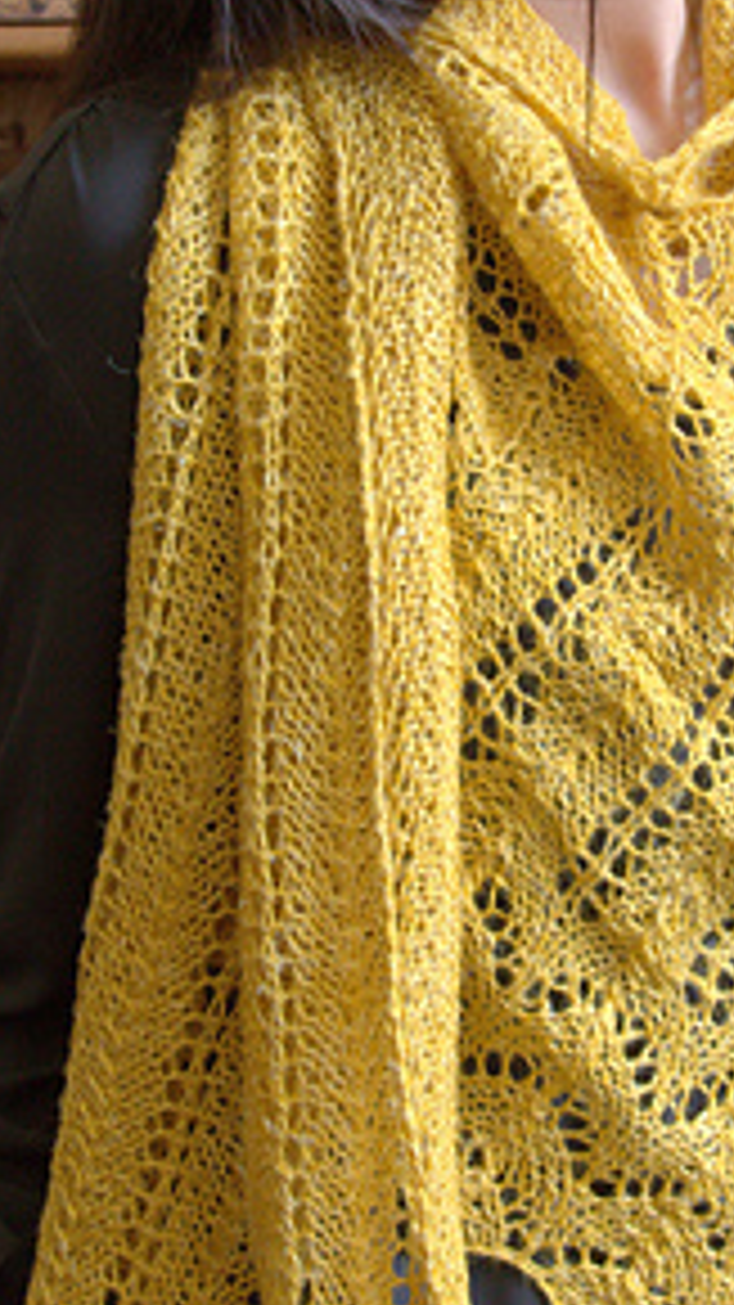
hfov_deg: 16.2
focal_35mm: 74
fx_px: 2562
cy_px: 594
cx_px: 552
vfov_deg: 28.6
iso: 2000
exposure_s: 1/80
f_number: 7.1
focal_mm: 32
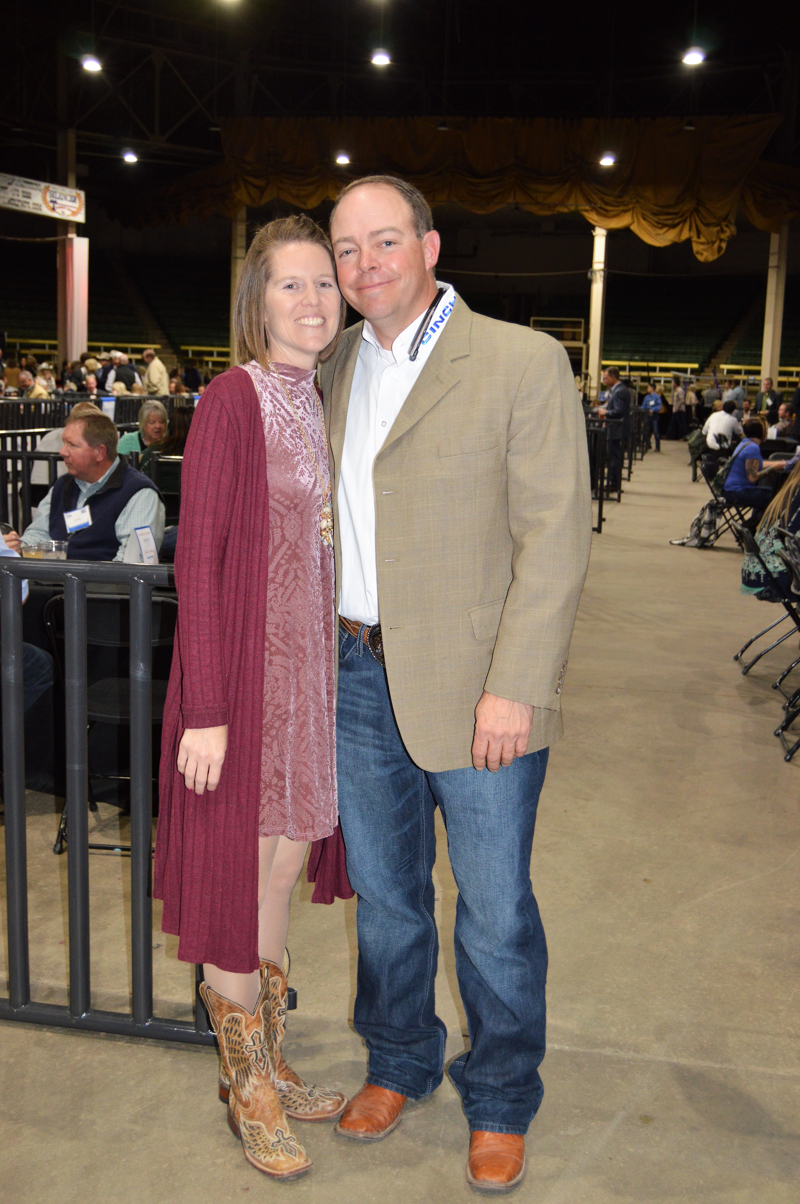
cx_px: 400
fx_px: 1302
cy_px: 602
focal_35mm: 39
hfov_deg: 34.1
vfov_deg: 49.6
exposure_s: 1/60
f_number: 4
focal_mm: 26
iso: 720
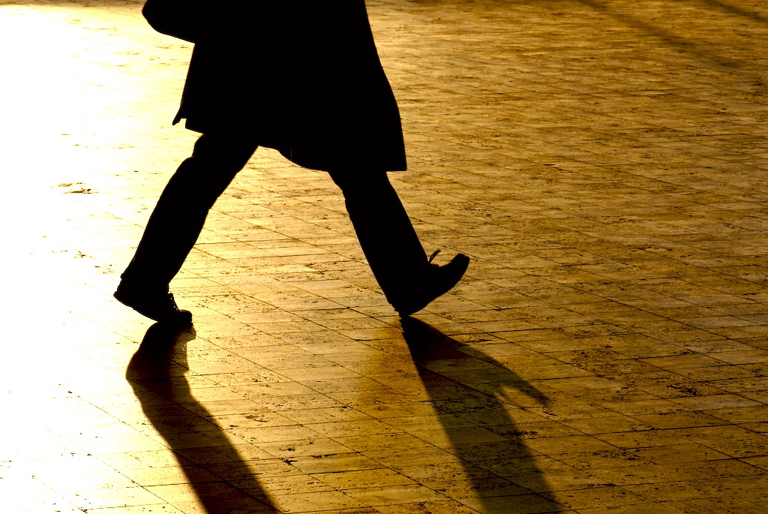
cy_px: 257
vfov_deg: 8.7
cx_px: 384
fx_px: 3363
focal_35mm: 158
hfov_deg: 13.0
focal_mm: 105
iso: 100
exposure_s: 1/250
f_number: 14
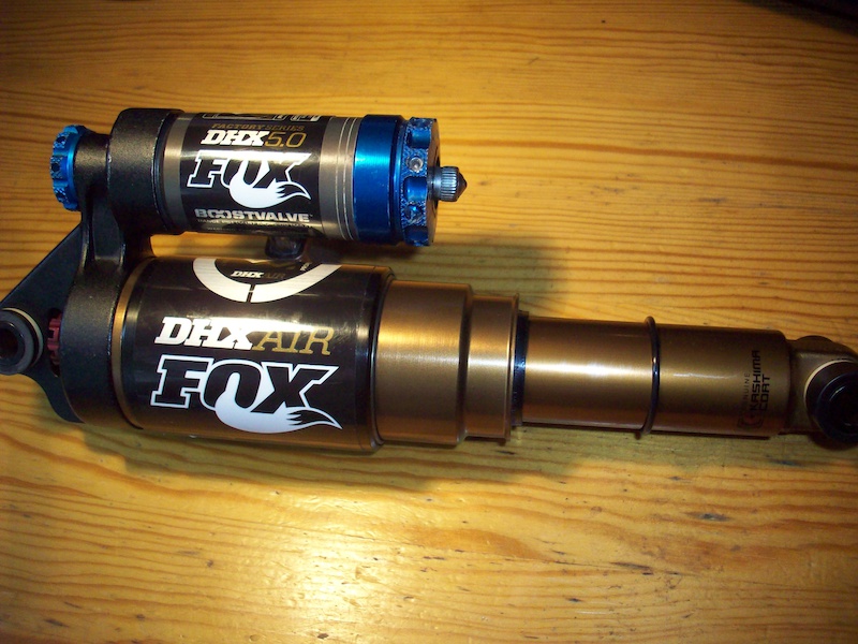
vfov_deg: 38.7
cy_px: 322
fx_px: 917
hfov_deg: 50.1
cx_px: 429
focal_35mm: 37
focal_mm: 6.2
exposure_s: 1/64
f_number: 2.8
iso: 160
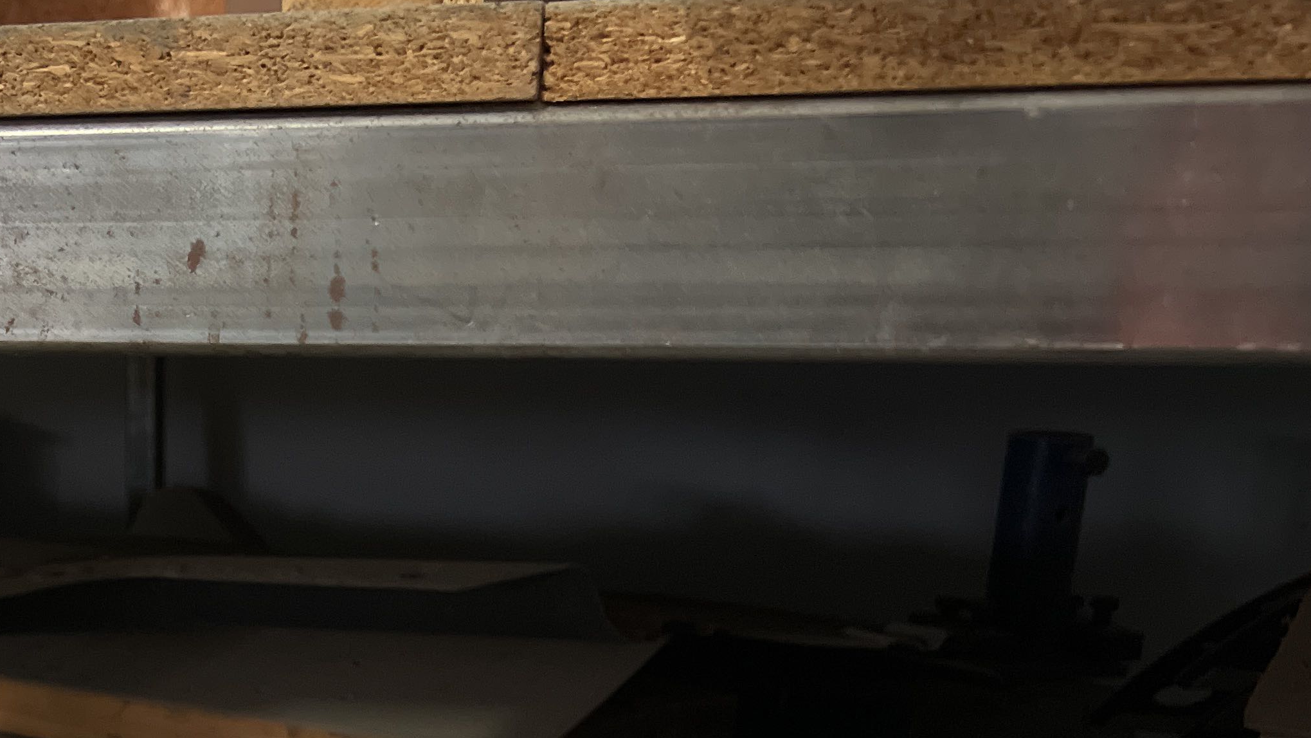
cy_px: 868
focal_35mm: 56
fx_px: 1947
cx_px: 136
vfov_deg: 20.2
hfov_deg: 35.1
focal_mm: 5.7
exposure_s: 1/25
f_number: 1.5
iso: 800
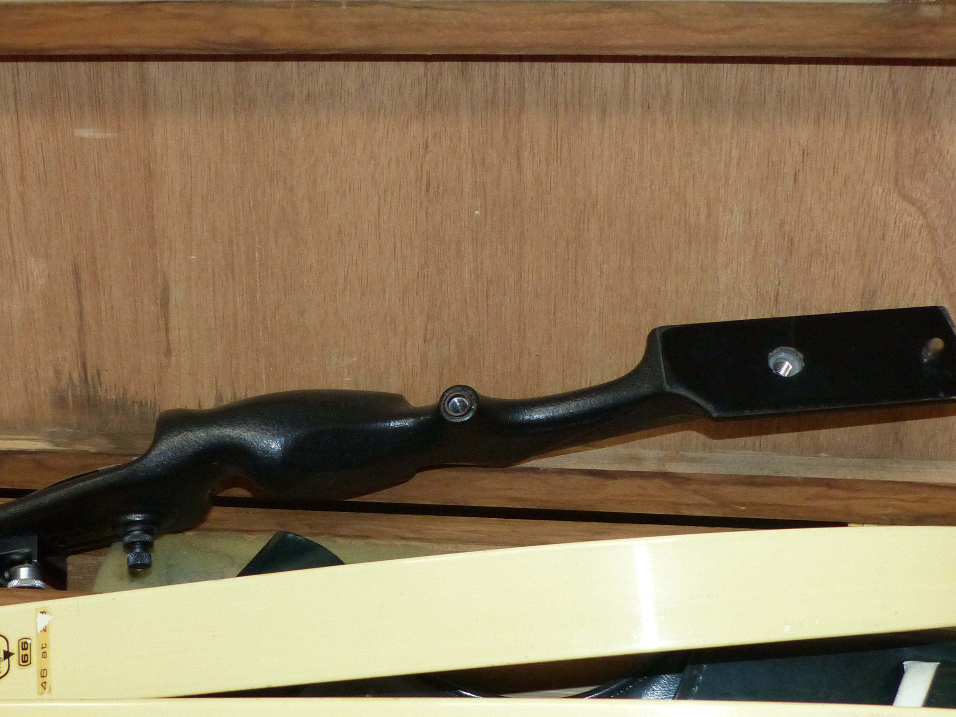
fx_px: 1519
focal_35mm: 55
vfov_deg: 26.4
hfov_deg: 34.9
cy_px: 493
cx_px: 449
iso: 400
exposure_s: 1/60
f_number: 2.8
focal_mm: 6
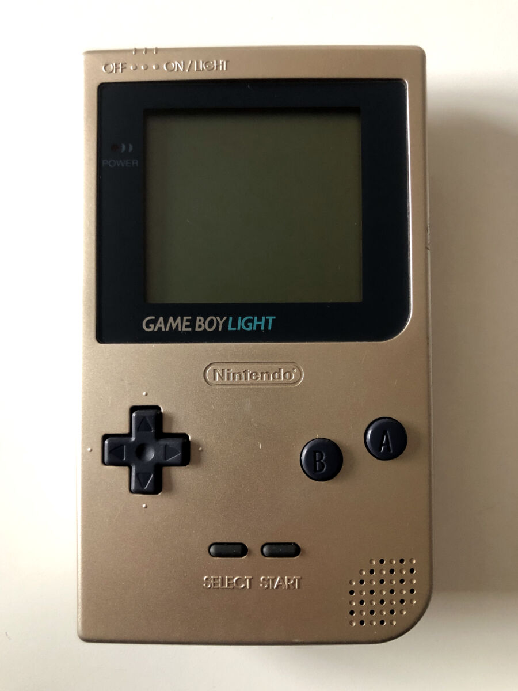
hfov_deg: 49.7
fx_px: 559
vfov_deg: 63.4
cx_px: 259
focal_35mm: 28
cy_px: 346
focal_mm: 3.99
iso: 100
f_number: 1.8
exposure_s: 1/15
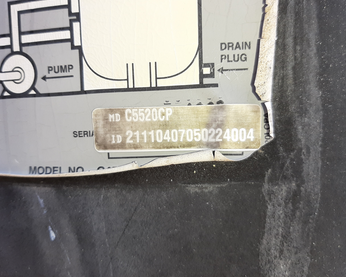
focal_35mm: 28
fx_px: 287
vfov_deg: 51.5
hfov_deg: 62.2
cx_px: 178
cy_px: 135
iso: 40
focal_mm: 3.93
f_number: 1.7
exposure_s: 1/944
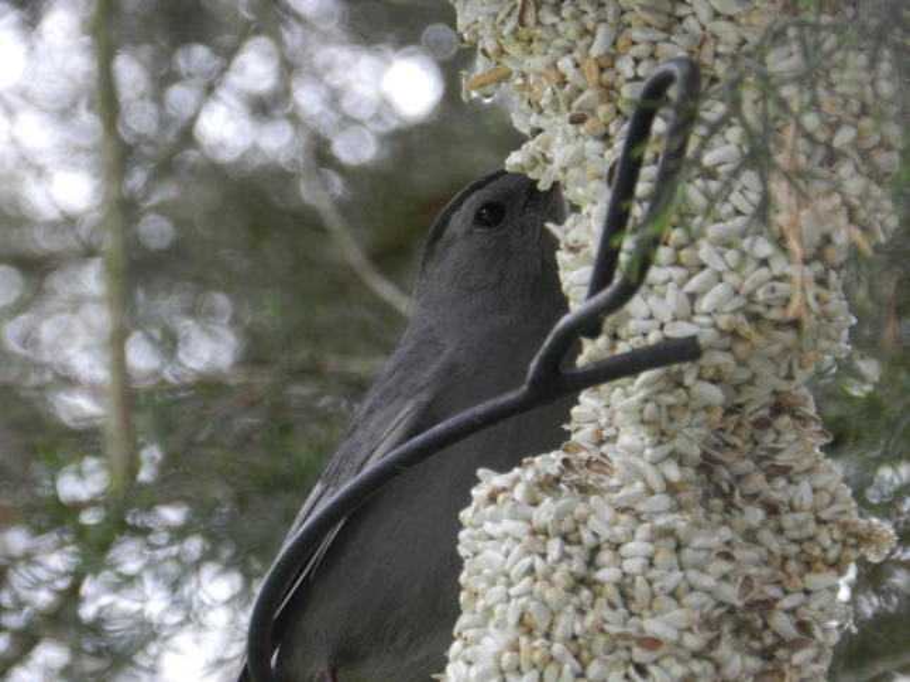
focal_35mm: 538
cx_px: 455
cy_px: 341
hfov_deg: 3.7
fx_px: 14135
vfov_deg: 2.8
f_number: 5.7
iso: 400
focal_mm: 95.6
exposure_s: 1/50
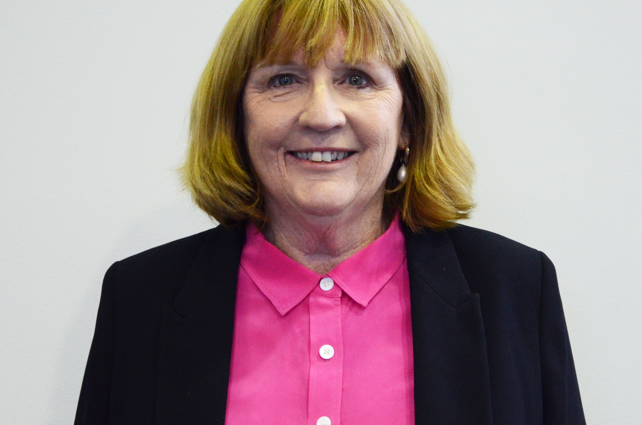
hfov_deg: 19.0
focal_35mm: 108
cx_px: 319
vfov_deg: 12.6
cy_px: 210
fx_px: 1922
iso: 2000
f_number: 4.8
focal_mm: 48
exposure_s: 1/100
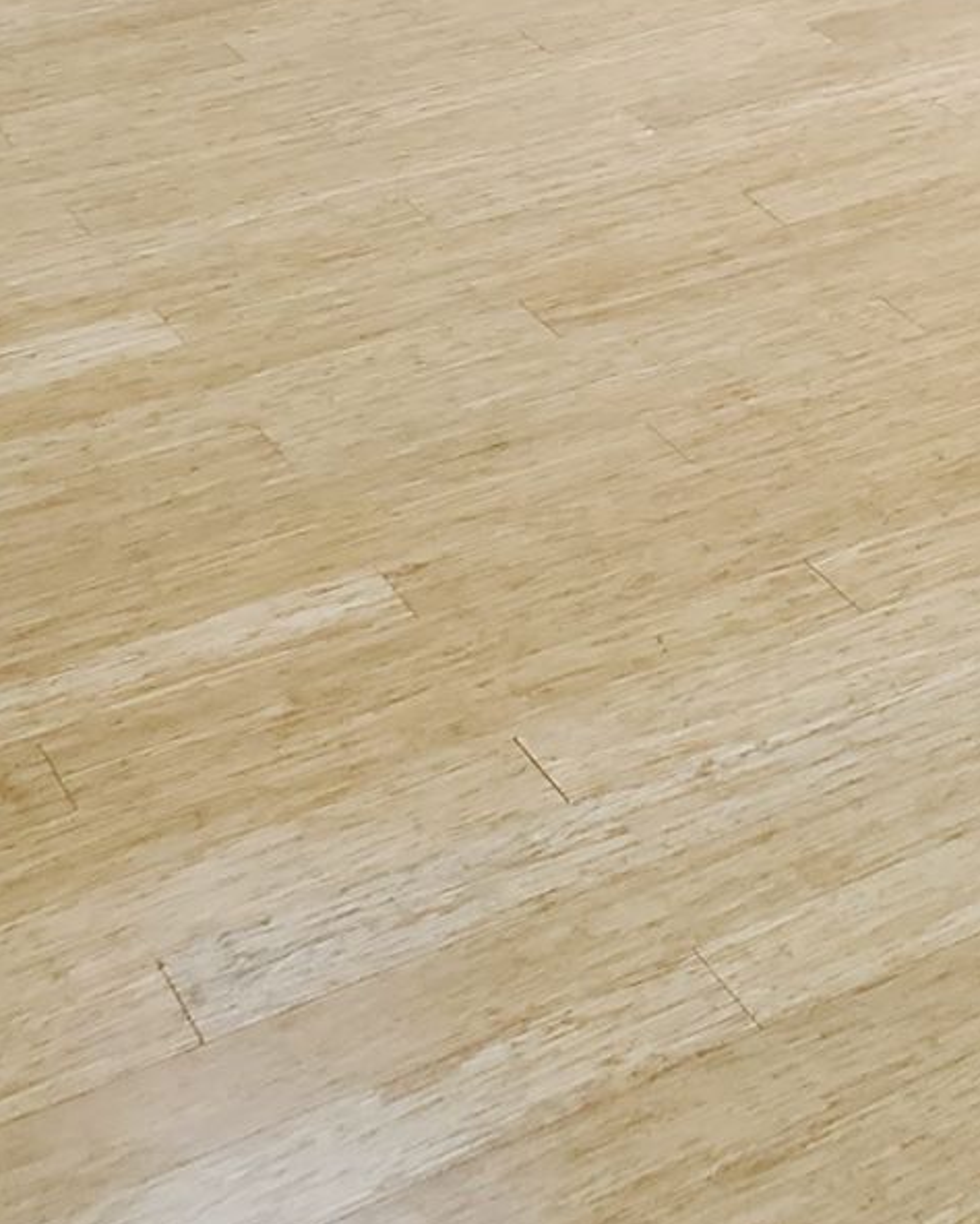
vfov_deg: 20.9
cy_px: -507
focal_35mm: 80
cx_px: 1046
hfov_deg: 18.5
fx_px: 2899
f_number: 2.4
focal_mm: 4.3
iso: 320
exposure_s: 1/120
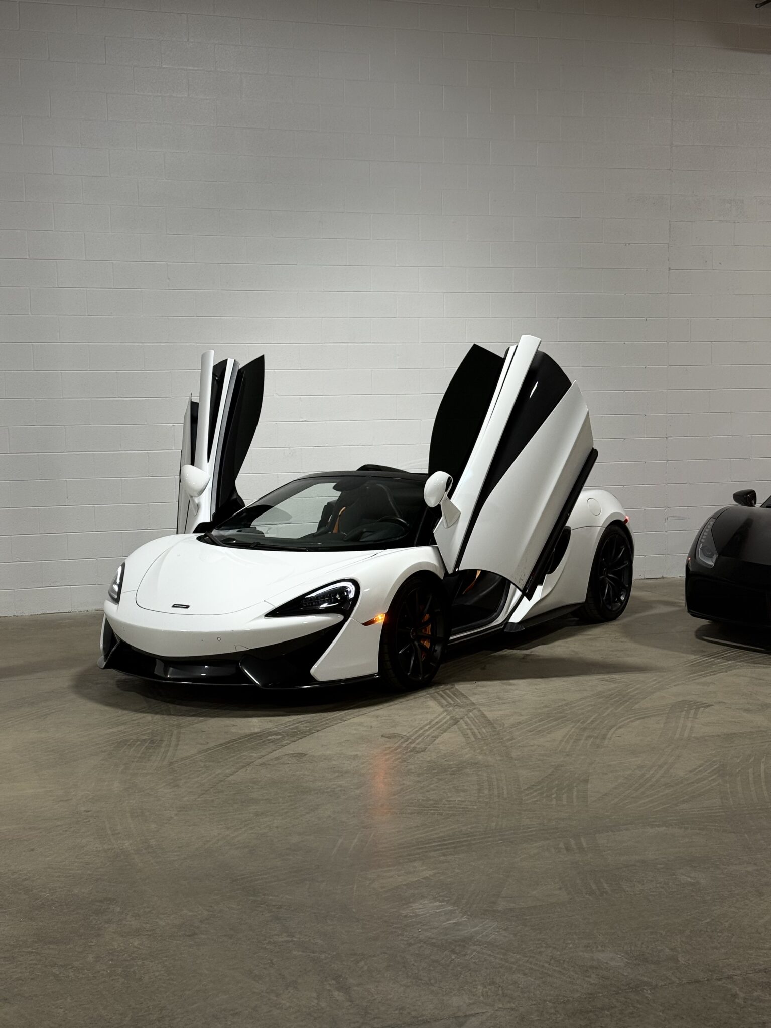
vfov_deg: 39.7
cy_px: 514
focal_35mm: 48
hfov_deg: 30.3
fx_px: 1425
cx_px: 386
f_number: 1.78
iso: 50
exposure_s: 1/60
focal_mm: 6.76
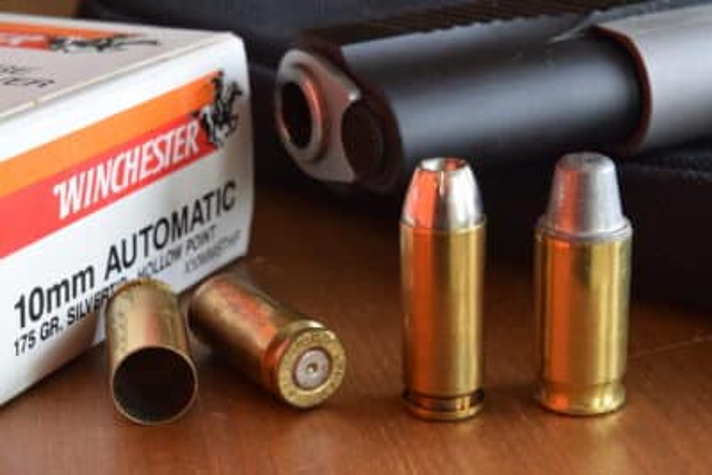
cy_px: 238
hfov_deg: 24.6
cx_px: 356
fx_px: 1632
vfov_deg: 16.6
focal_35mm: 82
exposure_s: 1/3
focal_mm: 55
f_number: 16
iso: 400
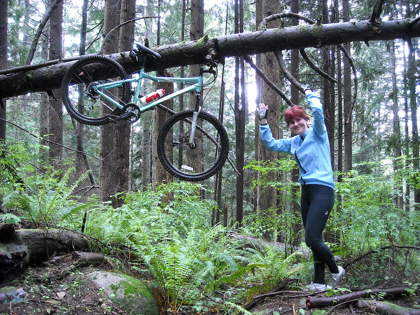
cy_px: 158
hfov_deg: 52.6
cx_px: 210
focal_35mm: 35
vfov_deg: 40.7
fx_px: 425
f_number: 2.8
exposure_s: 1/54
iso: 400
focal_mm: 5.7
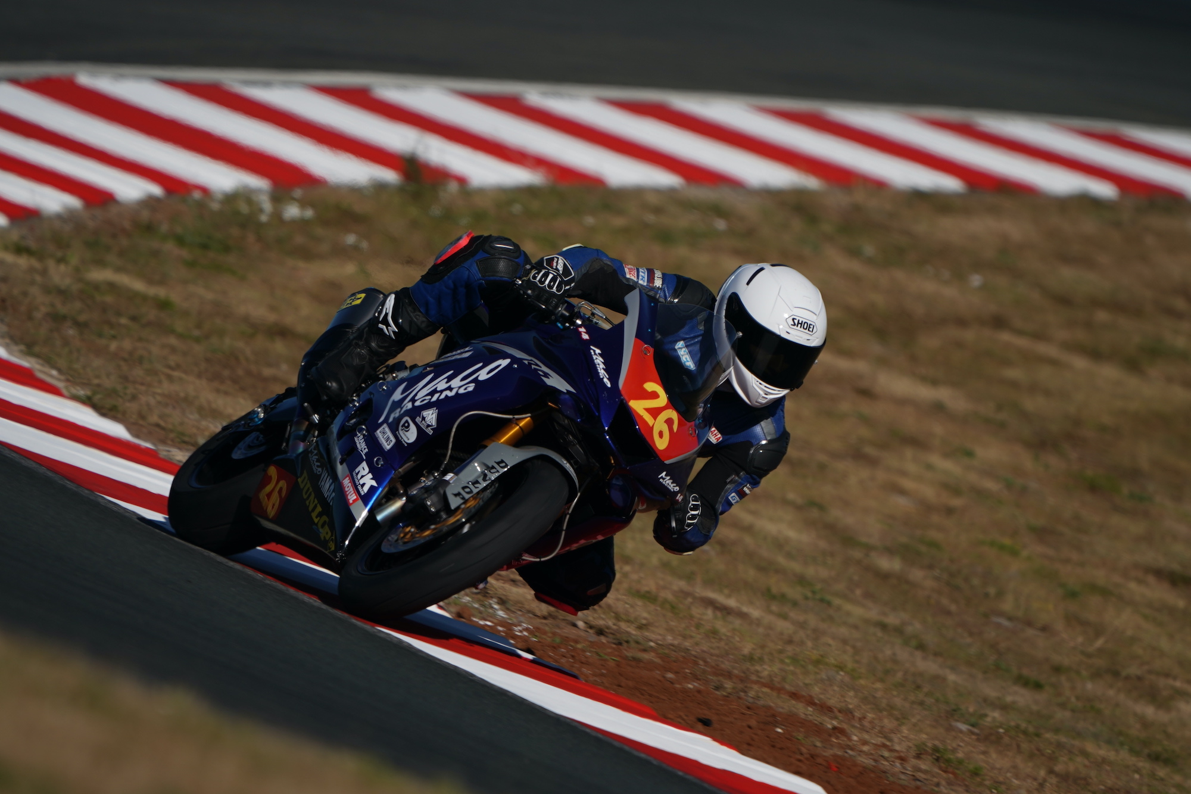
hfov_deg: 2.3
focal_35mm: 900
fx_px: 29770
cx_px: 596
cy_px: 397
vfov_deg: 1.5
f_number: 6.3
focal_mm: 600
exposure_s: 1/1000
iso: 80
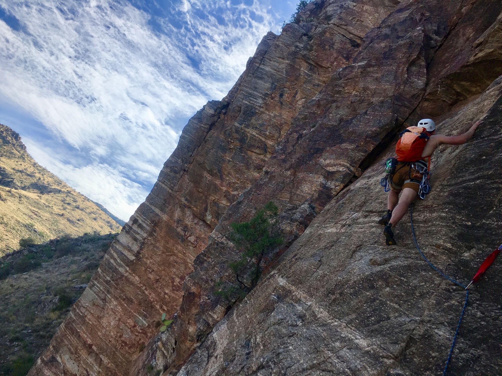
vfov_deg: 48.2
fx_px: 421
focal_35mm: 29
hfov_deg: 61.7
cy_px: 188
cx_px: 251
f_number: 2.2
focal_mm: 4.15
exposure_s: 1/1876
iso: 25
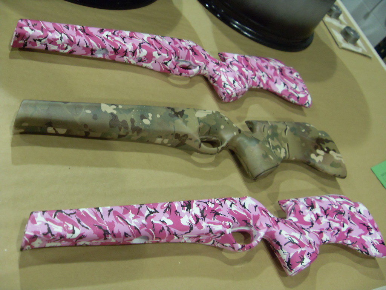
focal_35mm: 35
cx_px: 193
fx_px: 390
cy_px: 145
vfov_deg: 40.7
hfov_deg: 52.6
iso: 200
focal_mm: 6.3
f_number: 2.8
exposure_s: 1/30
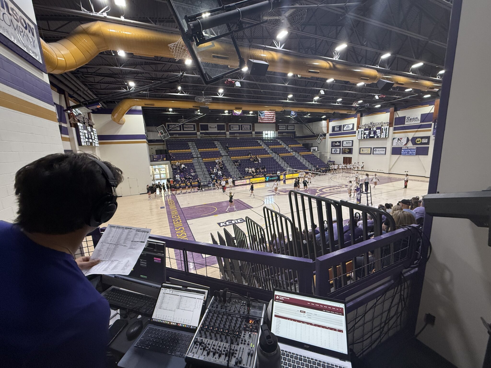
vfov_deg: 85.7
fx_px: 199
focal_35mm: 14
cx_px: 246
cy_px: 184
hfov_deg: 102.1
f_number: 2.2
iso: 250
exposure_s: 1/120
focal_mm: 2.22
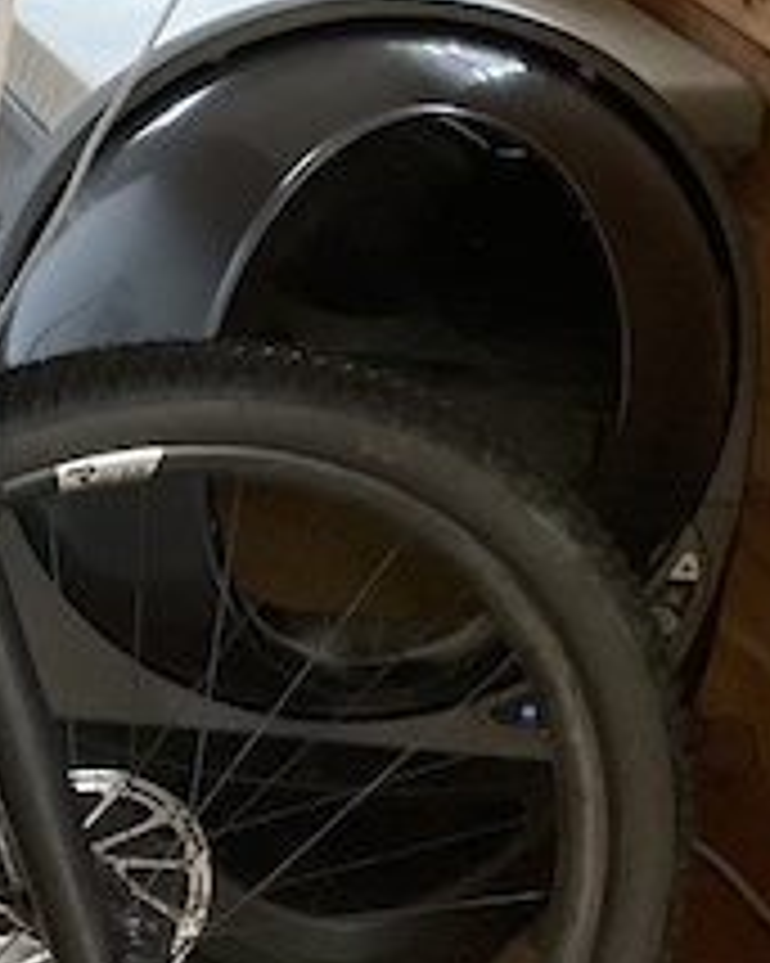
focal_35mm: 106
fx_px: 3022
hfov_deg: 12.2
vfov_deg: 17.9
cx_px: -950
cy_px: 814
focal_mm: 3
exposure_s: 1/60
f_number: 1.8
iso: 250
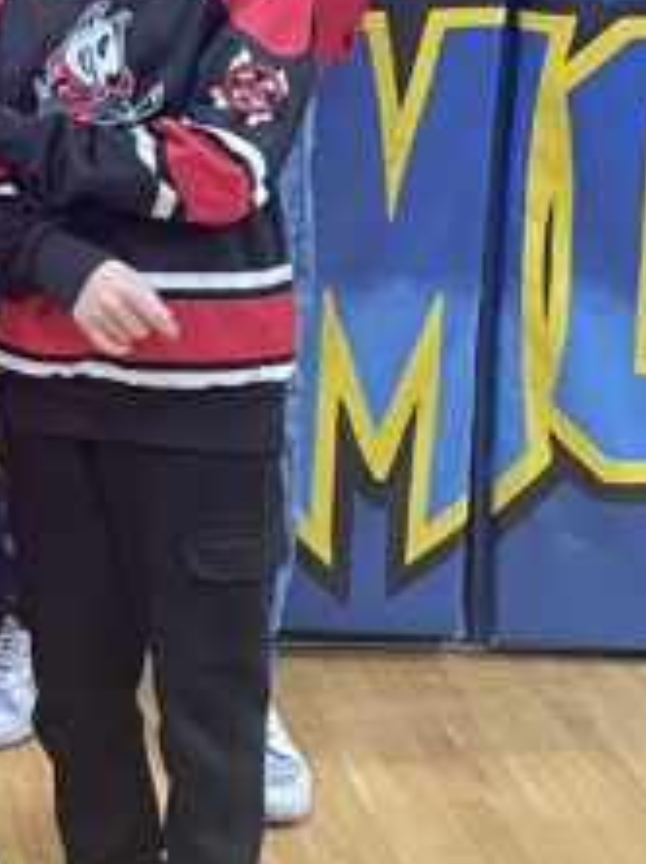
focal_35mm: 120
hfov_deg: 11.0
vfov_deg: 16.2
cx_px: -704
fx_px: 2992
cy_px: 66
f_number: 1.6
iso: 160
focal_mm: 4.2
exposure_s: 1/60
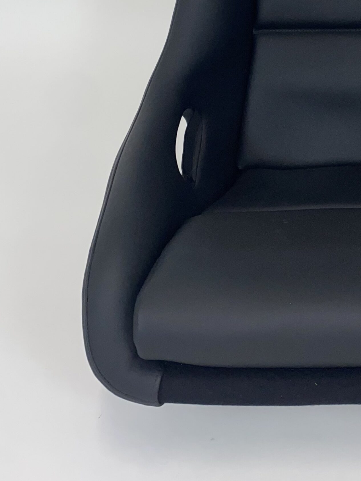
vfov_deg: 30.6
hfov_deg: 24.0
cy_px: 12
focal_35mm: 59
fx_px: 820
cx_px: 337
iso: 40
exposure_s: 1/100
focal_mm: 4.25
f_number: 1.8
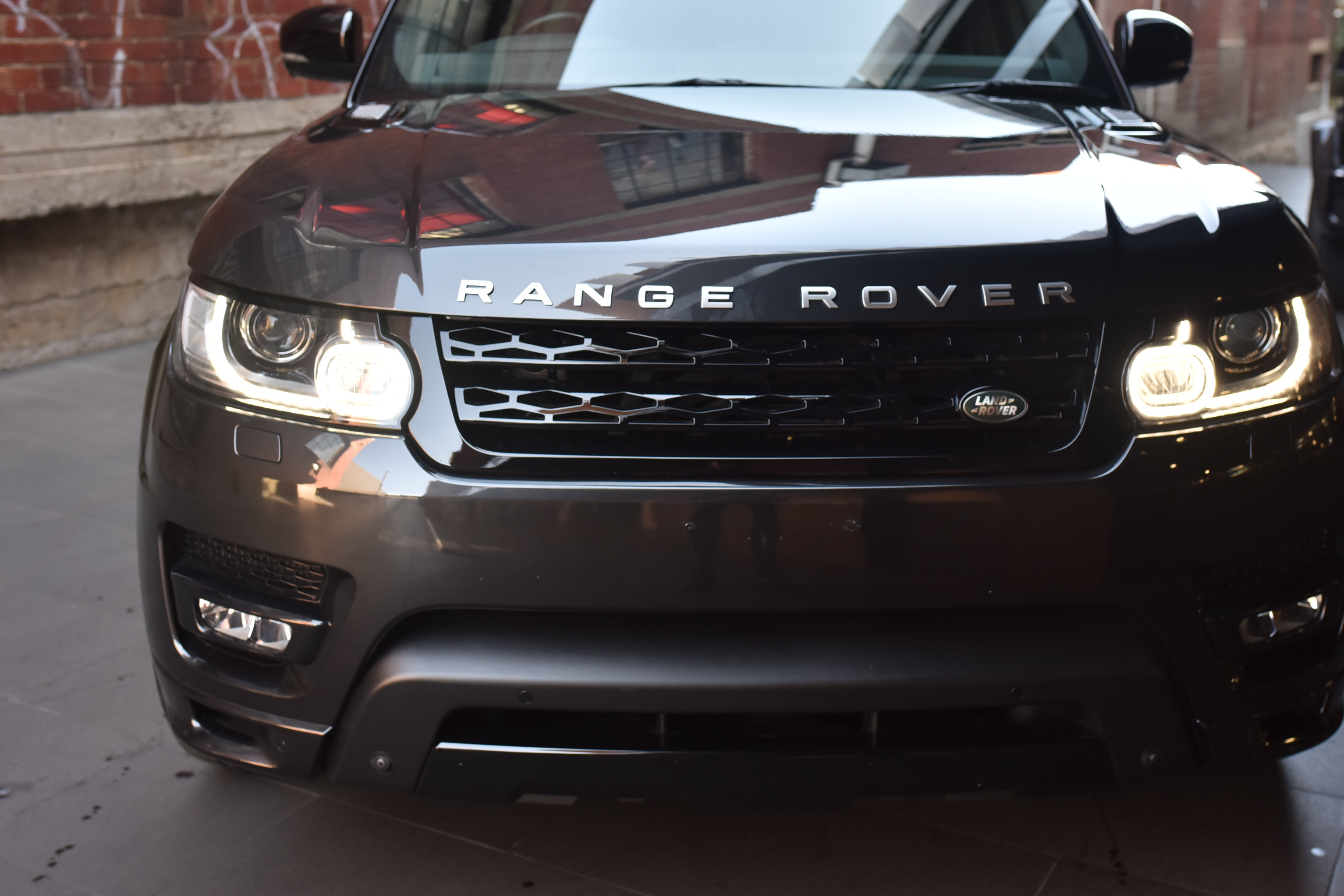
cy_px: 382
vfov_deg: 31.9
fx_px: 1568
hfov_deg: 46.3
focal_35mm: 42
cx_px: 747
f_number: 4
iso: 640
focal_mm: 35
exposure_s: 1/250
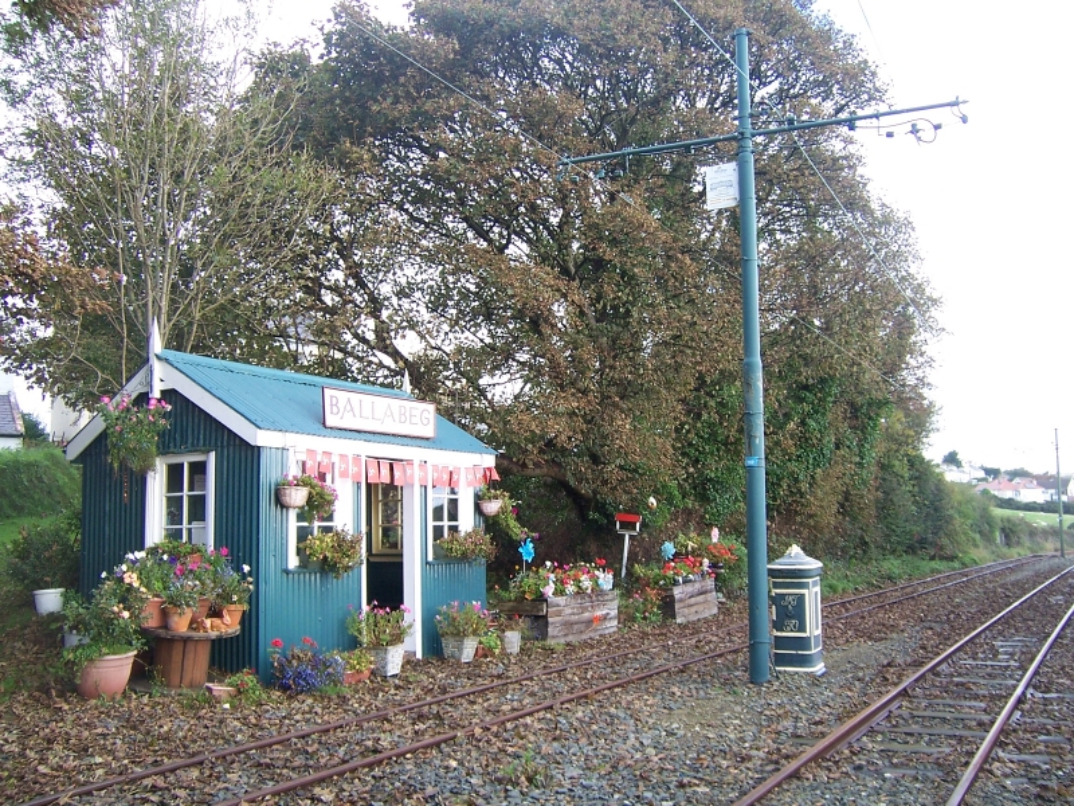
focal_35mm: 33
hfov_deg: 55.4
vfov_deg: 42.9
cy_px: 403
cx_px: 537
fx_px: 1024
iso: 80
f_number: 3.4
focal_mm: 5.5
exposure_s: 1/90
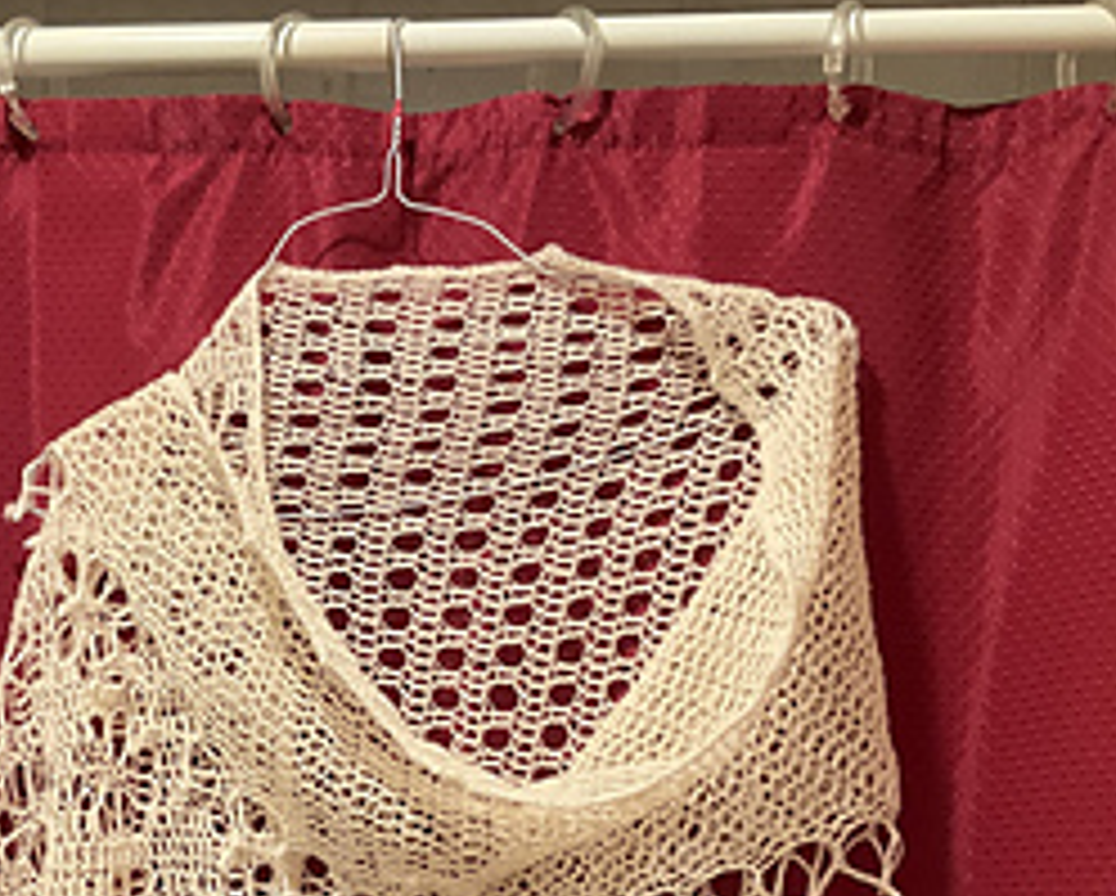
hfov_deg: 32.1
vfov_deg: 26.0
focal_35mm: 57
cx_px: 230
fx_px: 1885
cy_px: 777
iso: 250
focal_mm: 3
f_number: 1.8
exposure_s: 1/40
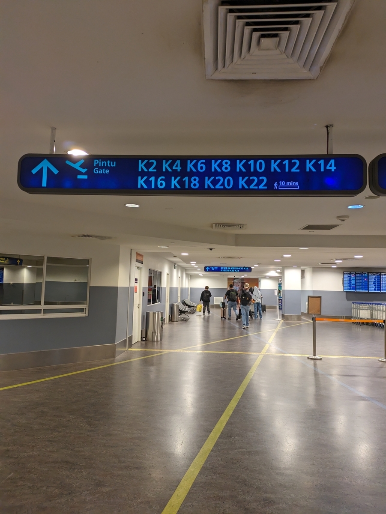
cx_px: 193
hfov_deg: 54.9
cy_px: 257
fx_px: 371
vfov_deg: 69.4
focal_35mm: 25
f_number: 1.89
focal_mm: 5.43
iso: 415
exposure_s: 1/120
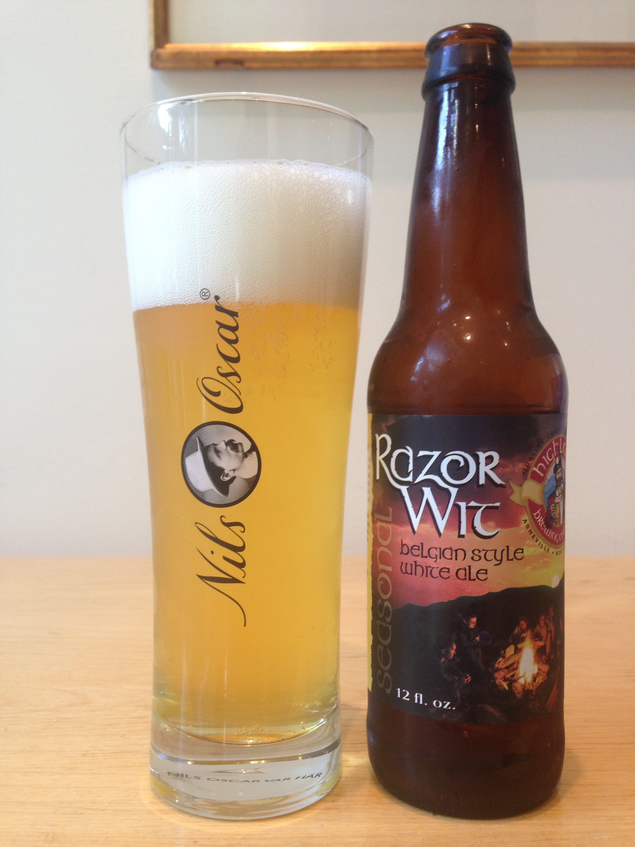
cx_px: 318
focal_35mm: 33
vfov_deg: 55.4
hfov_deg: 42.9
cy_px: 424
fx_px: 807
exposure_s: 1/30
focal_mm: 4.12
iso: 64
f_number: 2.4
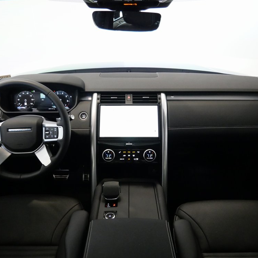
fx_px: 245
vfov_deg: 55.6
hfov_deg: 55.6
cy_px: 132
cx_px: 129
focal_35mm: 29
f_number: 3.5
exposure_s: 1/40
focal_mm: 12
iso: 3200
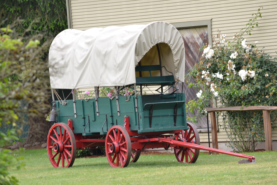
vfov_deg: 4.2
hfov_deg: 6.2
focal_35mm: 330
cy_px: 92
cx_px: 138
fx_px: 2539
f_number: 8
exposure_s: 1/60
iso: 140
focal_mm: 220
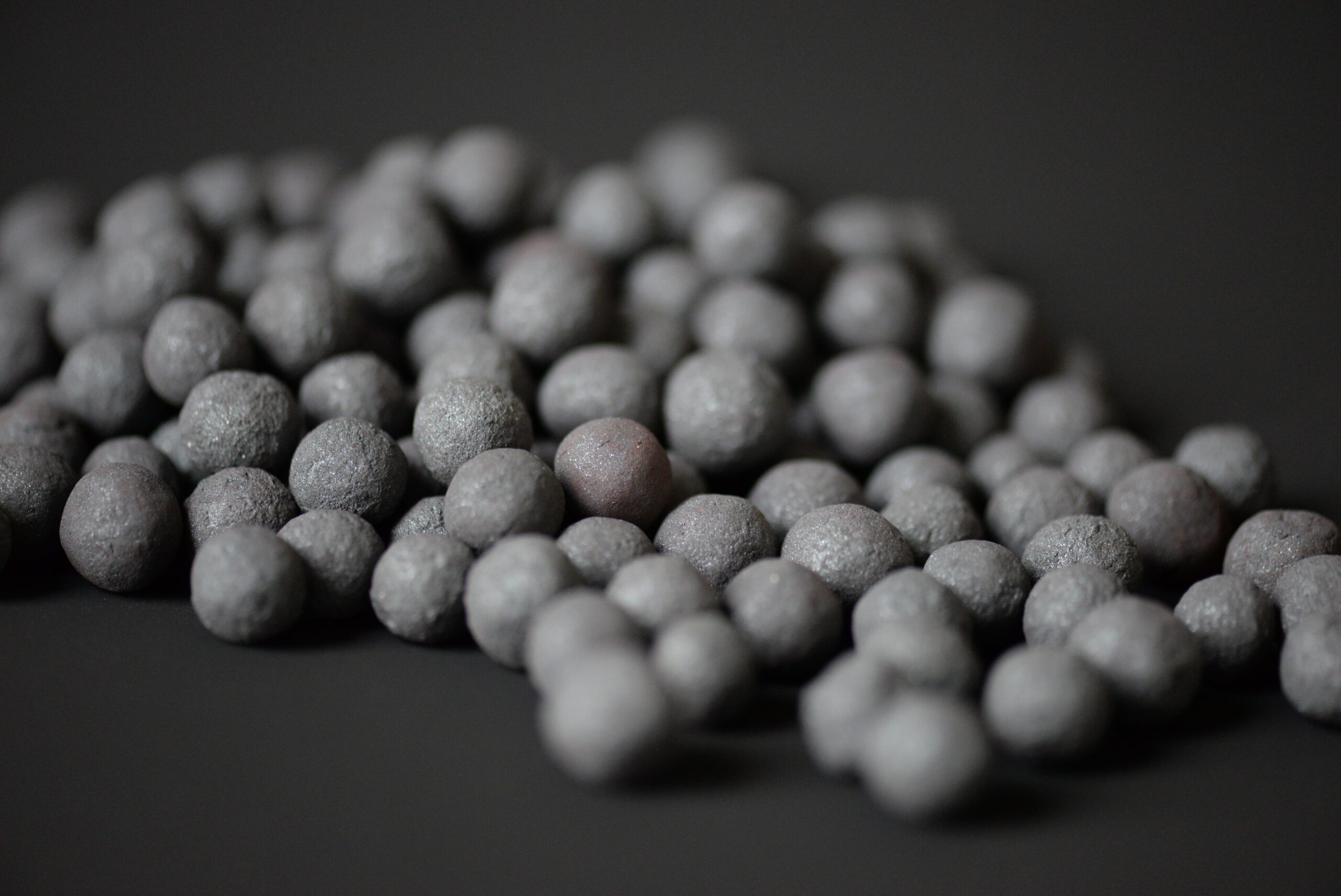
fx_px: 3913
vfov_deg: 13.1
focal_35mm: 105
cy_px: 448
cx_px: 670
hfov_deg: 19.4
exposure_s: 1/125
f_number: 3.2
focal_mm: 105
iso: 2500
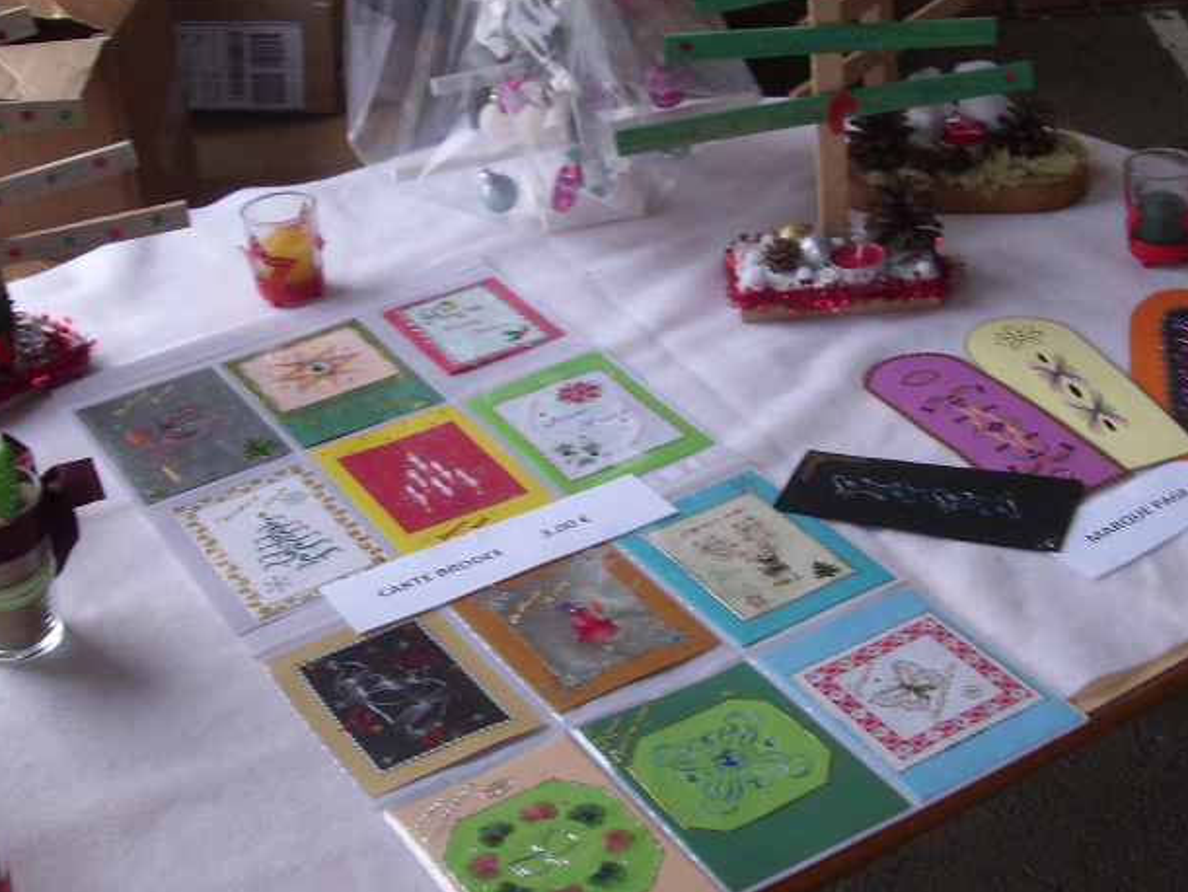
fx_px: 1785
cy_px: 393
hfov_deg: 36.8
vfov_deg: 28.0
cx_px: 633
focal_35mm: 52
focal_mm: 6.3
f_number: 3.5
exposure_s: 1/30
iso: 100
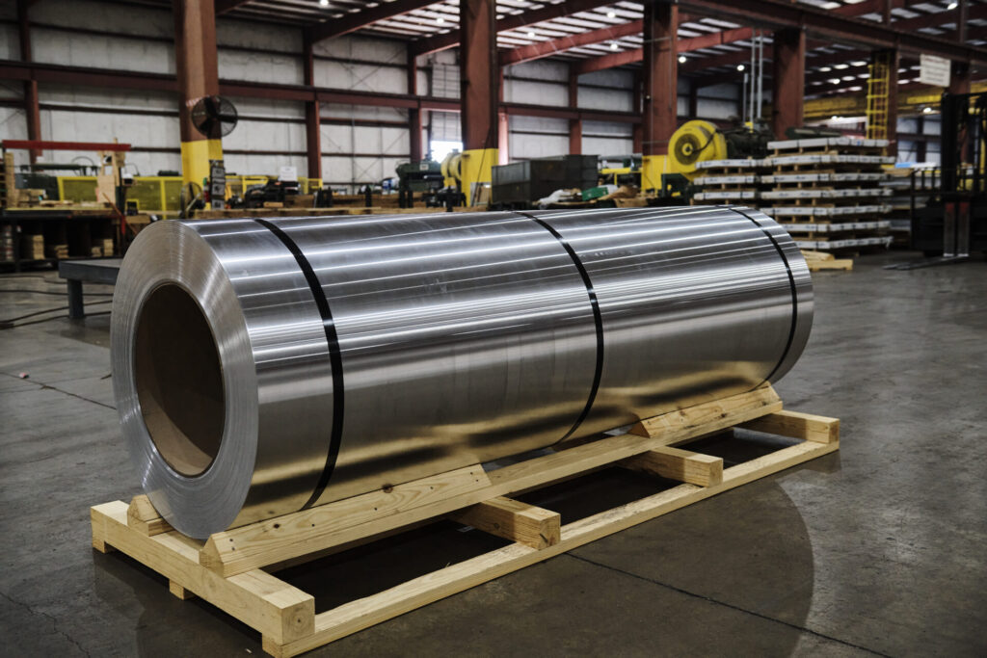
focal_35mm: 36
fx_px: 987
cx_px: 494
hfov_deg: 53.1
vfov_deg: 36.9
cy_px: 329
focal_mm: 36
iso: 2000
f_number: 4
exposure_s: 1/200
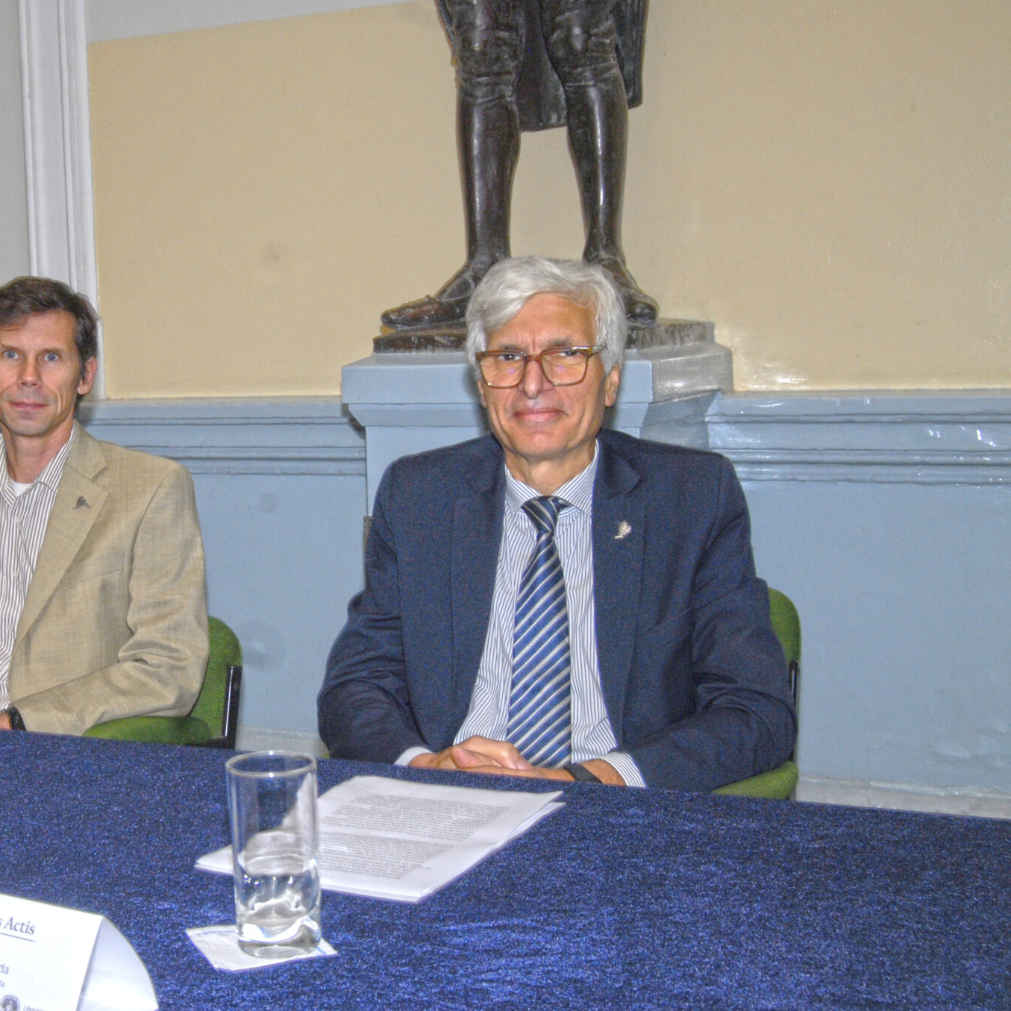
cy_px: 503
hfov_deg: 31.1
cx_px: 253
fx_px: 1784
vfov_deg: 31.6
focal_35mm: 54
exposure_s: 1/125
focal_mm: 28
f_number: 8
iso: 320
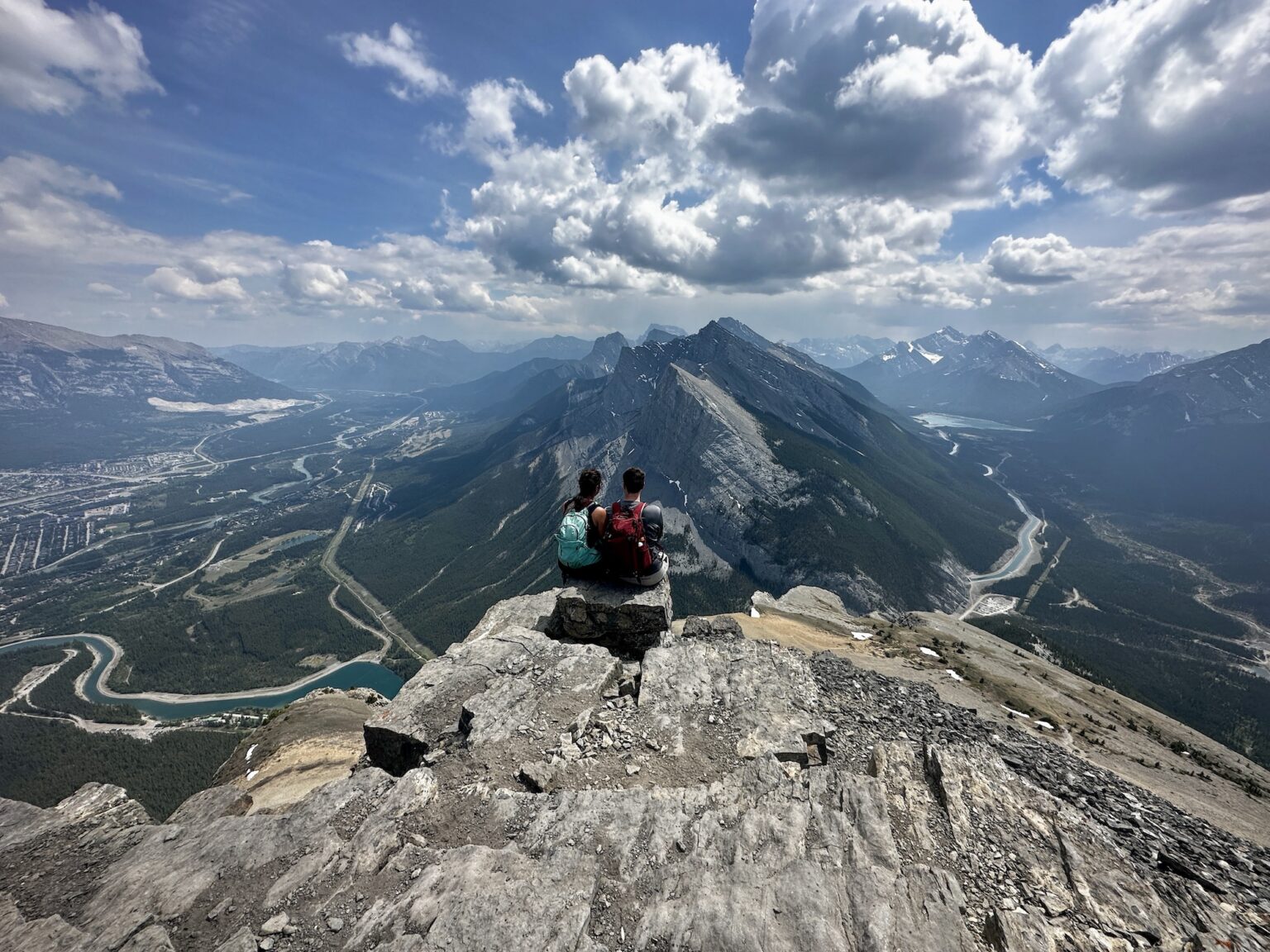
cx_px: 635
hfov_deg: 102.1
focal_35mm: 14
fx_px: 514
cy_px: 476
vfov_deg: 85.7
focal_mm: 2.22
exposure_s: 1/2500
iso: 50
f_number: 2.2
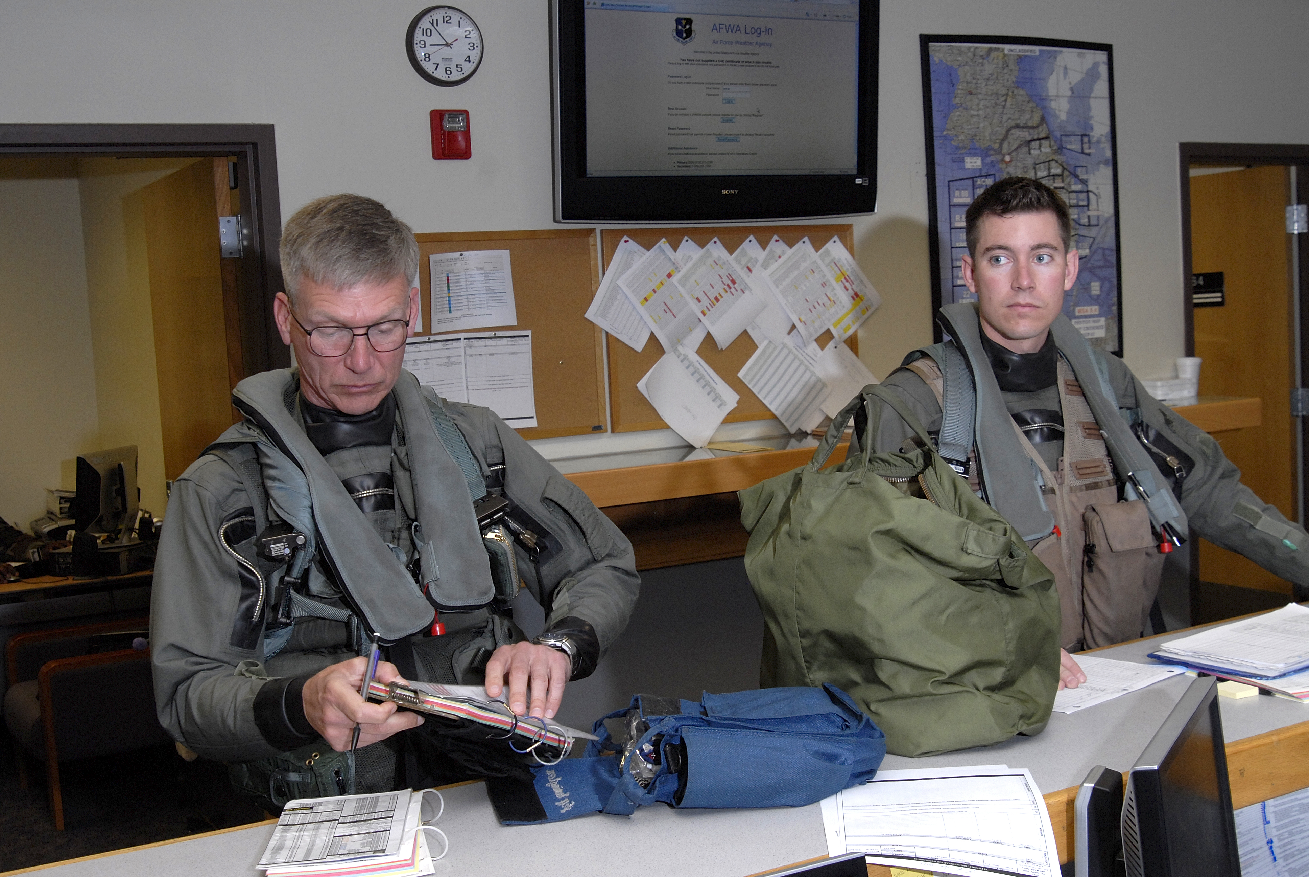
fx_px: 1529
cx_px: 654
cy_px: 438
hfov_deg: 46.3
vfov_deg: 32.0
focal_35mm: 42
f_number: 7.1
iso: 400
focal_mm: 28
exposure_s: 1/100
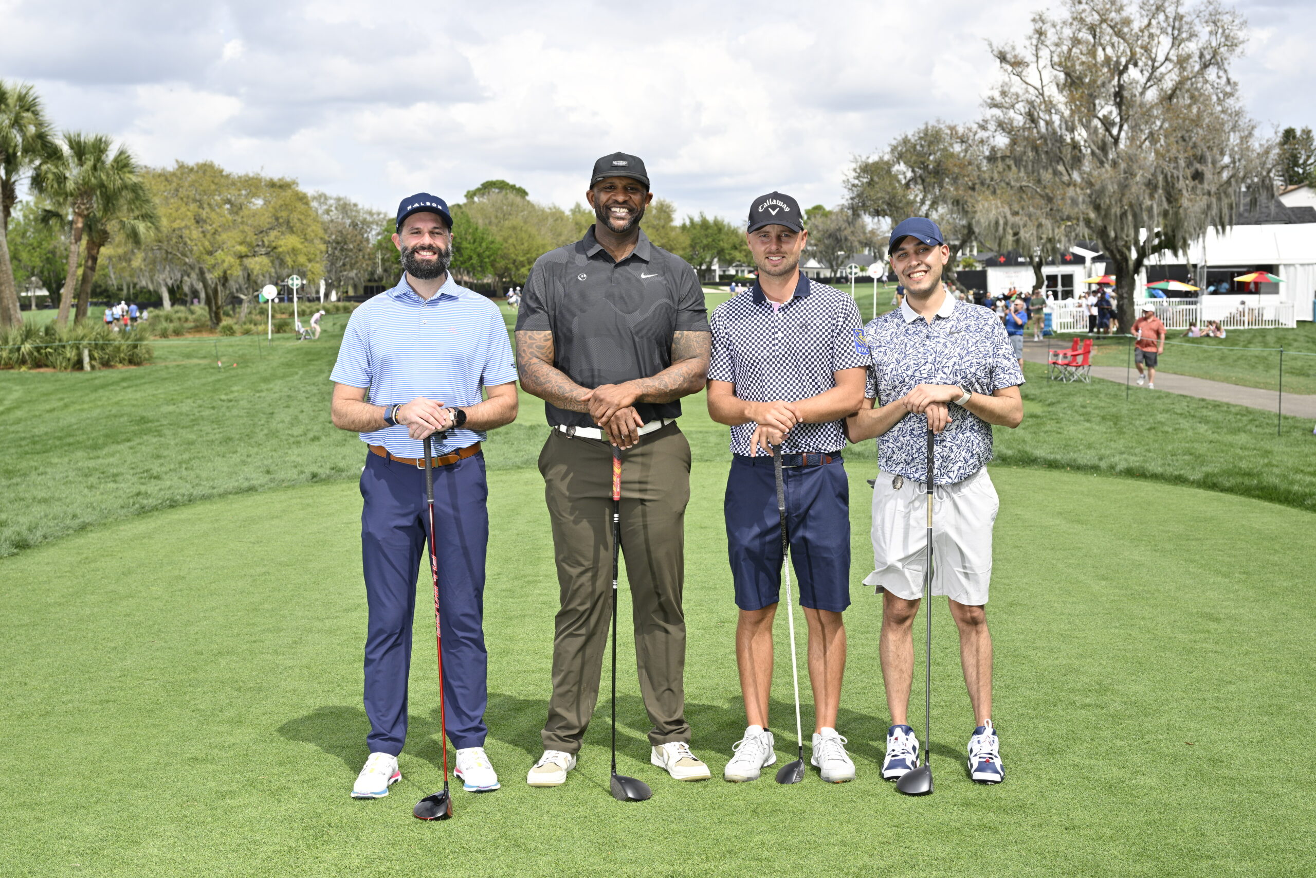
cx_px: 658
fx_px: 1755
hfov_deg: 41.1
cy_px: 439
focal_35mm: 48
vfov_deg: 28.1
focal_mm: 48
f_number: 7.1
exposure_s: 1/200
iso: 64
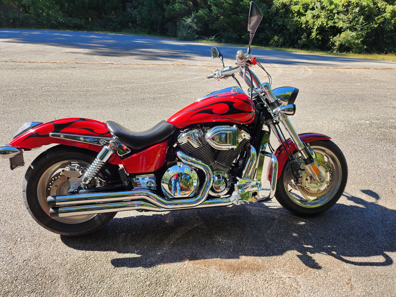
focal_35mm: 23
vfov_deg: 58.9
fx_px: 263
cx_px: 198
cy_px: 148
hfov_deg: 73.9
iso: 12
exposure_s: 1/220
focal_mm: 6.4
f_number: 1.8
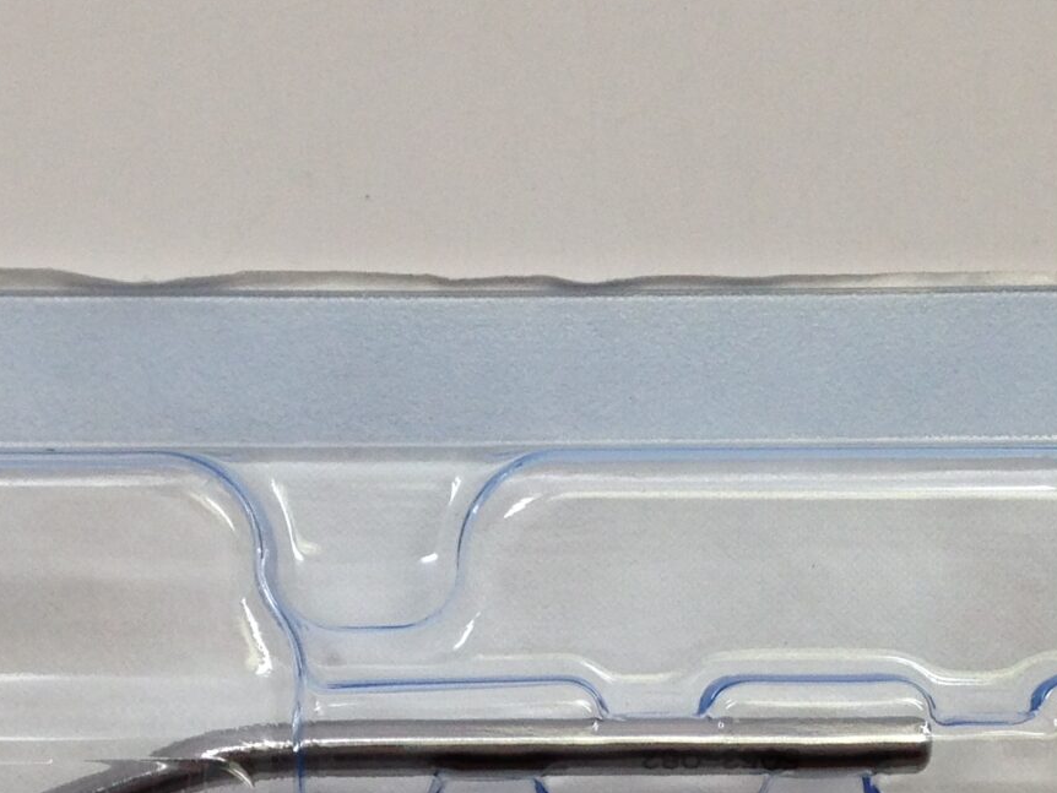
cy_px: 894
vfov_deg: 14.7
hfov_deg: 20.0
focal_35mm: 98
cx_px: 367
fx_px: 2993
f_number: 2.4
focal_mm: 4.12
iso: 64
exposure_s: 1/60
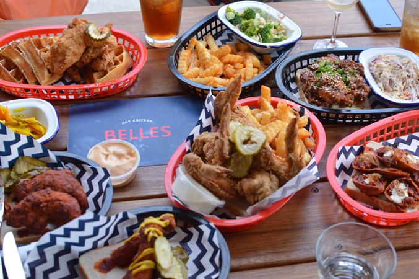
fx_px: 610
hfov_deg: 37.9
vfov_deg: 25.7
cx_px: 210
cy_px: 140
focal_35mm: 52
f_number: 4
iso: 200
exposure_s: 1/125
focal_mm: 35
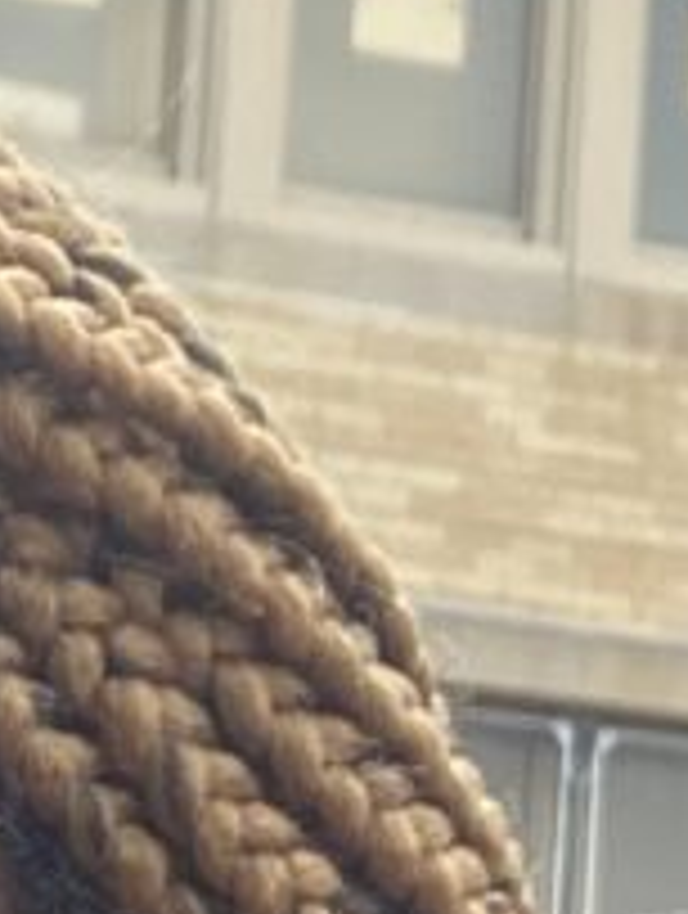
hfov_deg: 5.6
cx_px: -1596
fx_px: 6393
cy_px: 1306
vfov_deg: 8.0
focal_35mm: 242
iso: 20
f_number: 2.2
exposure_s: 1/121
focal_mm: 2.87
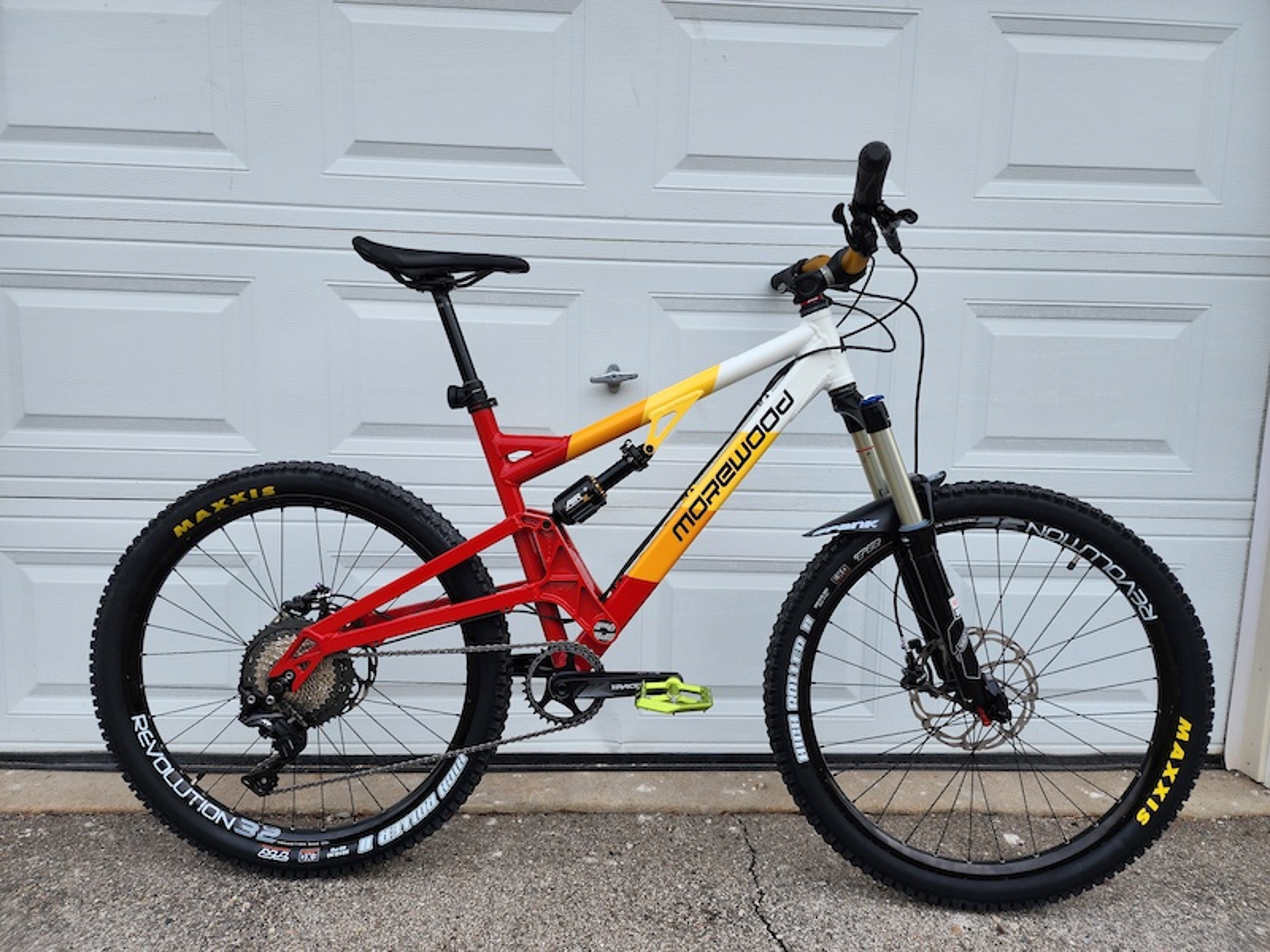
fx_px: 844
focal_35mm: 23
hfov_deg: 73.9
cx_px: 635
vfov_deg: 58.9
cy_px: 476
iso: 12
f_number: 1.8
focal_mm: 6.4
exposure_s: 1/579
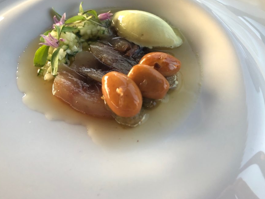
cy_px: 89
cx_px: 113
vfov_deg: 42.9
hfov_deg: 55.1
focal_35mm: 33
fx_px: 253
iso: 80
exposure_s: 1/15
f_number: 1.8
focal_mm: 3.99
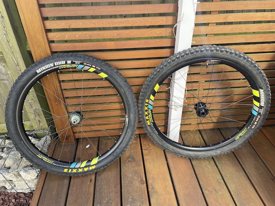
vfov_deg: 53.1
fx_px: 207
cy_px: 103
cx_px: 138
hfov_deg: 67.3
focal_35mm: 26
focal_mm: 4.2
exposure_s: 1/258
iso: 32
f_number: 1.6
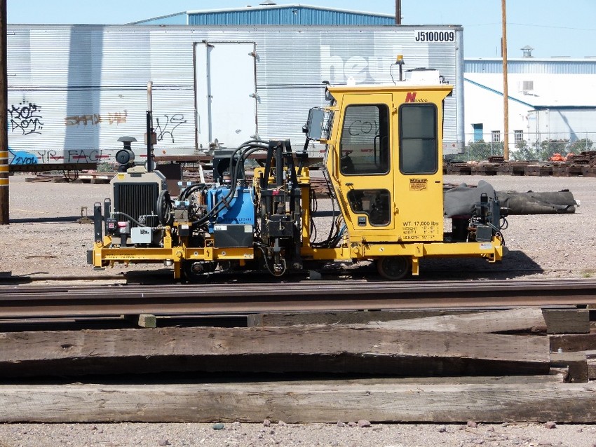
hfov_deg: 18.4
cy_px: 224
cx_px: 298
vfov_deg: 13.8
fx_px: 1843
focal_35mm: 107
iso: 100
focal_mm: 19.3
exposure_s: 1/1000
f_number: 4
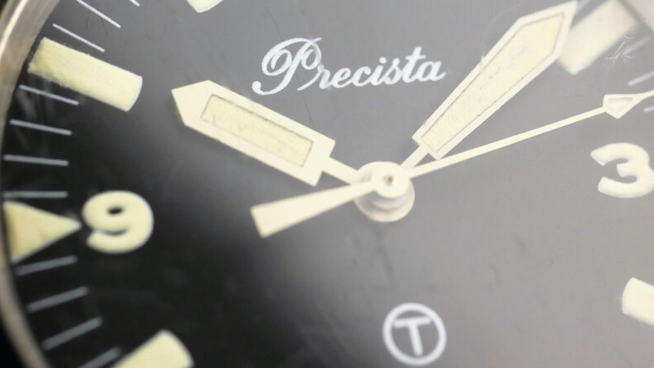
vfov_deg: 14.1
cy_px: 54
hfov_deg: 25.0
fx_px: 1474
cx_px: 317
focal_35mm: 85
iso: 800
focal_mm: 30
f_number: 5.6
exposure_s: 1/200
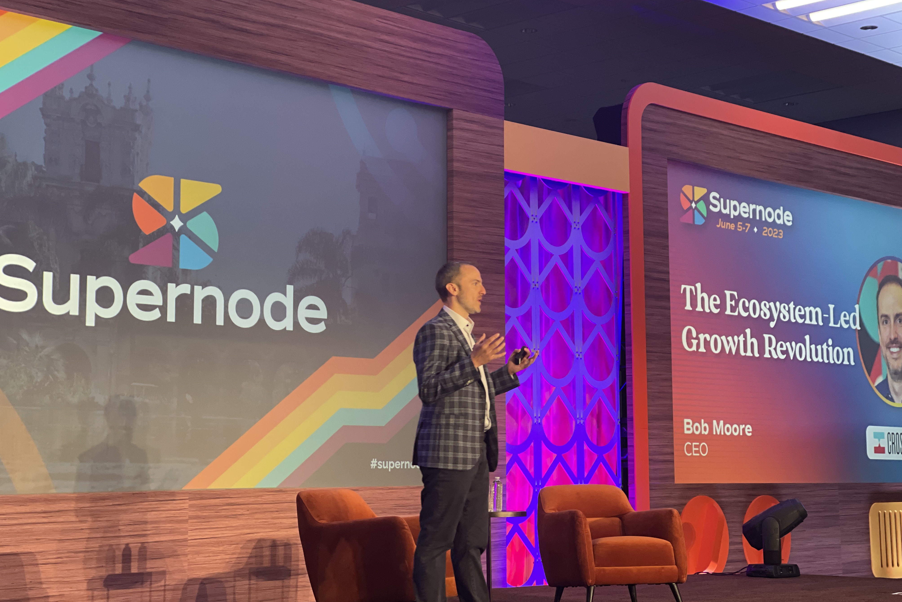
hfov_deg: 30.1
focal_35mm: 67
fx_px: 1679
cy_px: 286
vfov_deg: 20.3
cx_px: 450
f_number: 2.2
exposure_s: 1/40
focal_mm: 7.5
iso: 320
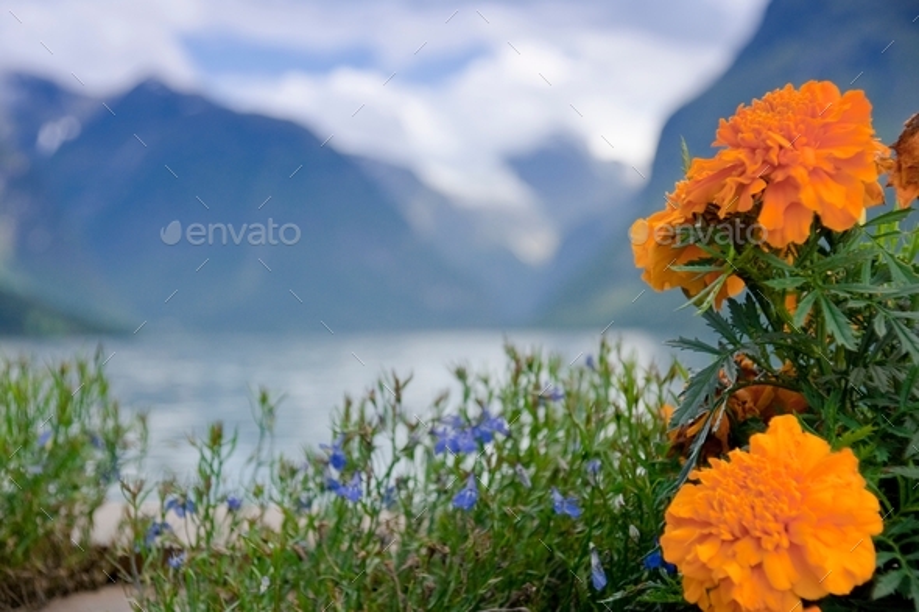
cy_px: 306
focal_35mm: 75
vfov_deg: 18.2
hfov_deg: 27.0
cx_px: 460
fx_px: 1914
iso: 200
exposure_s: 1/160
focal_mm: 50
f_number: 5
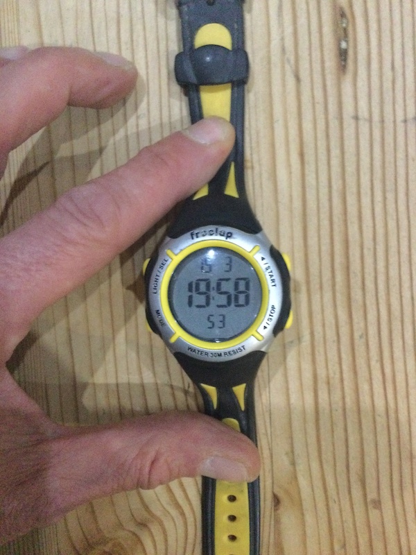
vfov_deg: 58.4
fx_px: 497
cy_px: 278
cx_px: 208
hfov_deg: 45.4
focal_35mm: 31
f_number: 2.4
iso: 640
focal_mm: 3.3
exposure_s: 1/17
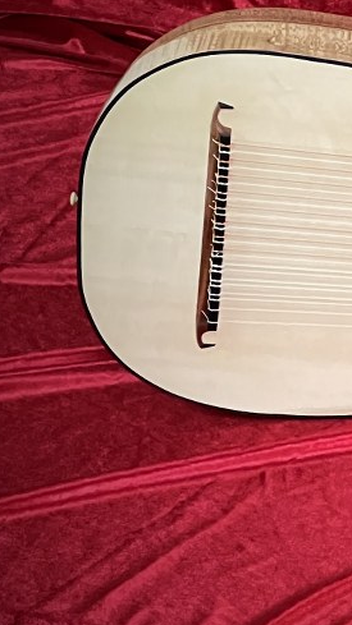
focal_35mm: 240
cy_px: 217
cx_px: 883
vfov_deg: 9.0
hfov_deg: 4.9
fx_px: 3983
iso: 1000
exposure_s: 1/25
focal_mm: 9
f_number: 2.8
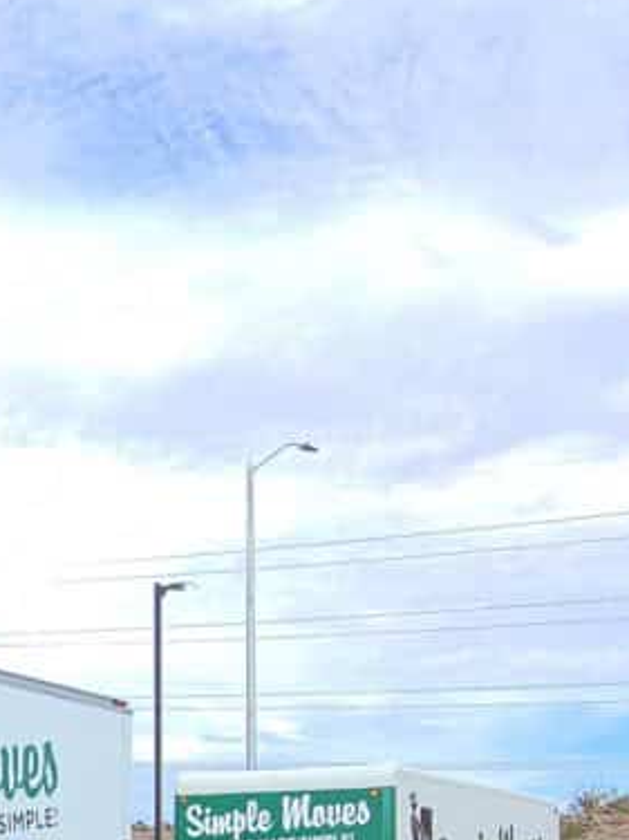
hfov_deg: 23.0
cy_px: 812
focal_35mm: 54
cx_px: -260
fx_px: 1309
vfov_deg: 33.0
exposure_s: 1/845
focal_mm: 2.2
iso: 64
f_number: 2.2
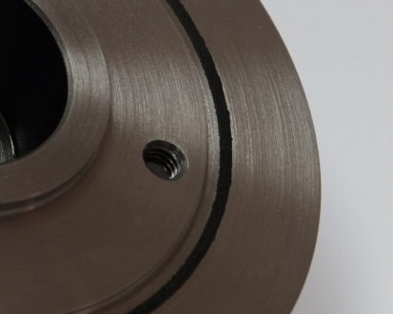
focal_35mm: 174
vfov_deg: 8.9
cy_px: 108
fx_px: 2023
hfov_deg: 10.9
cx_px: -62
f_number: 5.6
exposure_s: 1/15
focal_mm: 34.3
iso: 250
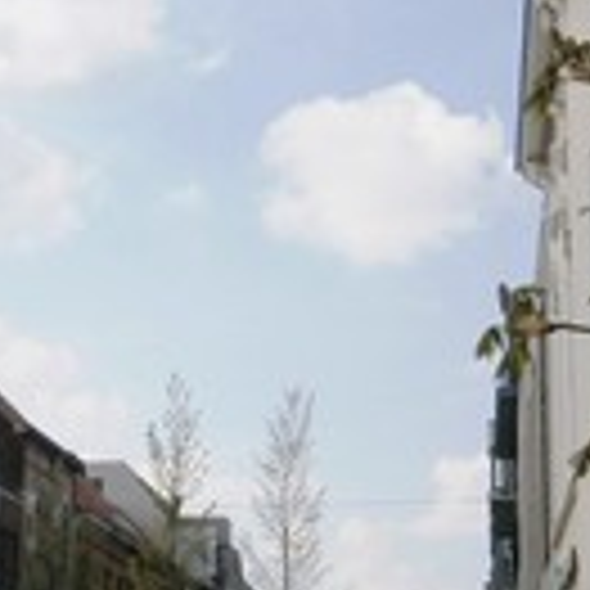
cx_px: 90
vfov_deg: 19.5
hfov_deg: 19.5
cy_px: 462
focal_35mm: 88
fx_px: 1697
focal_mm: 4.7
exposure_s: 1/1600
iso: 80
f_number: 2.8
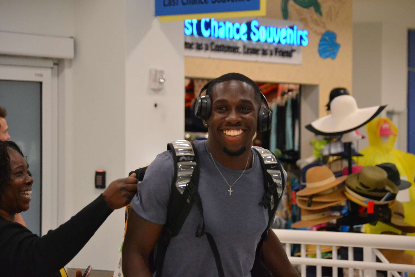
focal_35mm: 117
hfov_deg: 17.5
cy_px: 138
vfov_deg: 11.7
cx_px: 208
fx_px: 1349
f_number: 4.5
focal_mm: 78
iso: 3200
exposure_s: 1/200
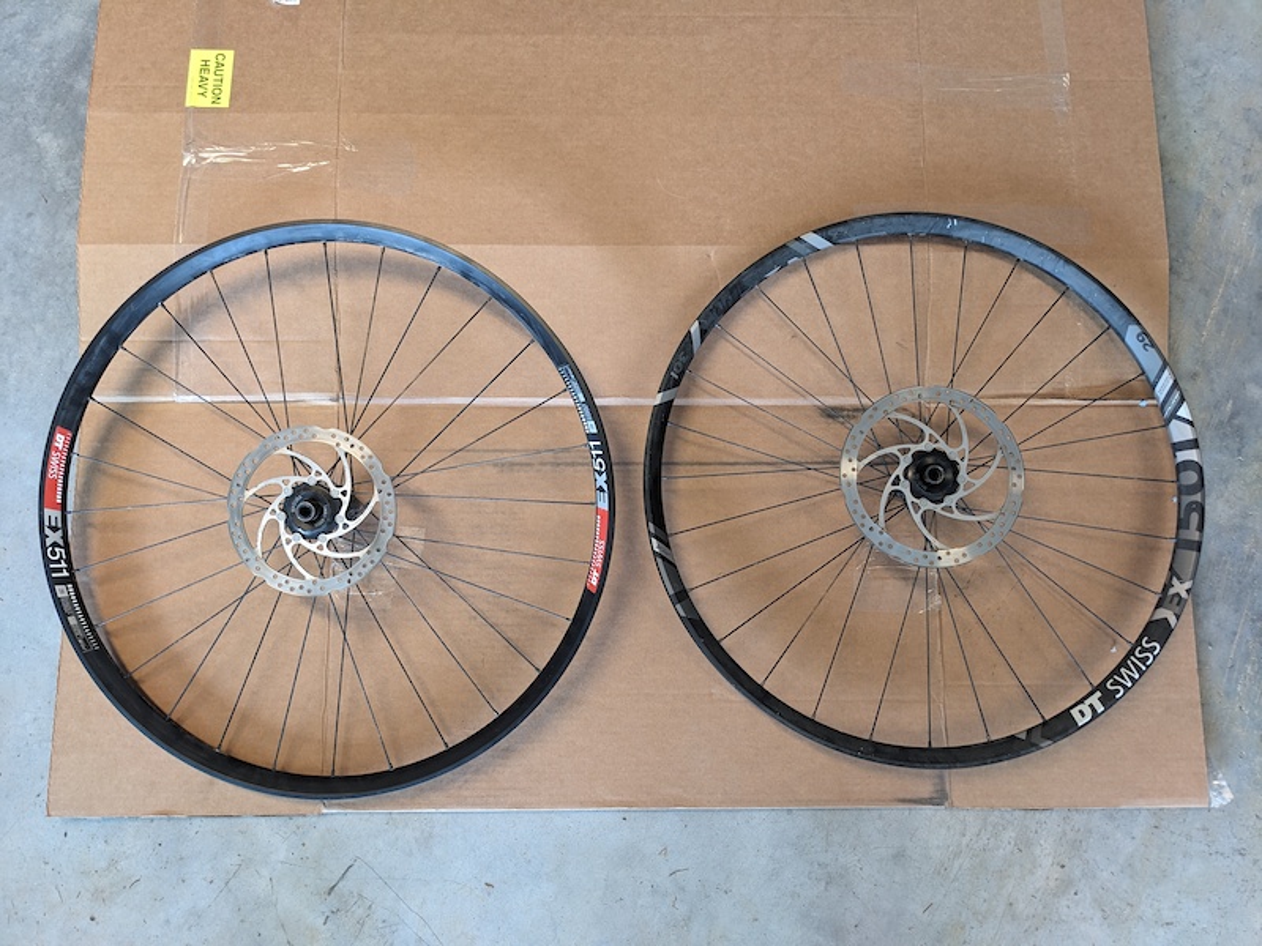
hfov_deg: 65.3
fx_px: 984
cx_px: 631
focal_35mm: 27
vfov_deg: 51.4
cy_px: 473
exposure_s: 1/24
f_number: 1.73
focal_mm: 4.38
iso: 74
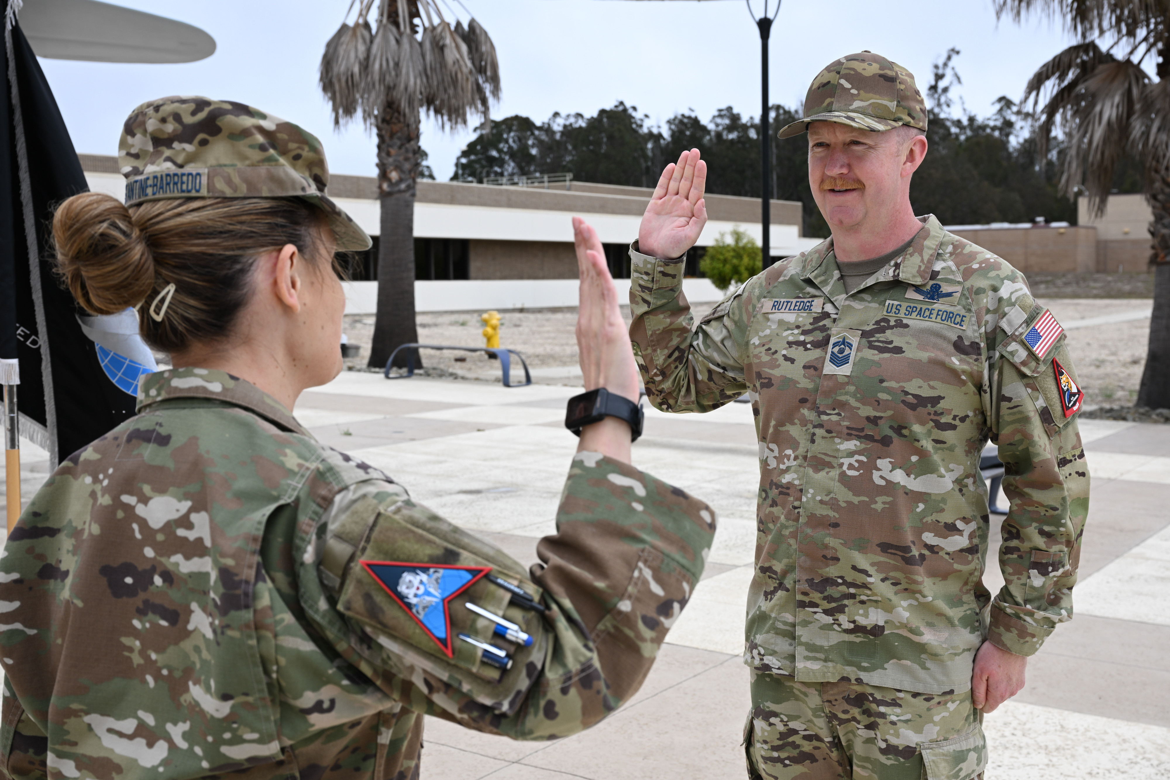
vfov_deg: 29.9
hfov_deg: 43.6
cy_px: 390
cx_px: 585
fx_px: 1462
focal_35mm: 45
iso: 100
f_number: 8
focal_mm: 45
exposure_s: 1/200
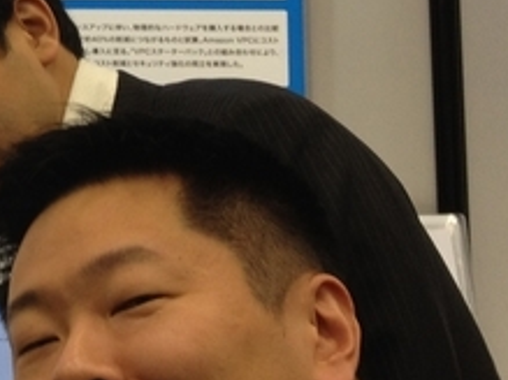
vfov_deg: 11.4
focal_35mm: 128
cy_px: -28
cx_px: -315
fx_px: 1877
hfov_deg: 14.1
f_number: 2.4
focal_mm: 4.28
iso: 80
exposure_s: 1/30
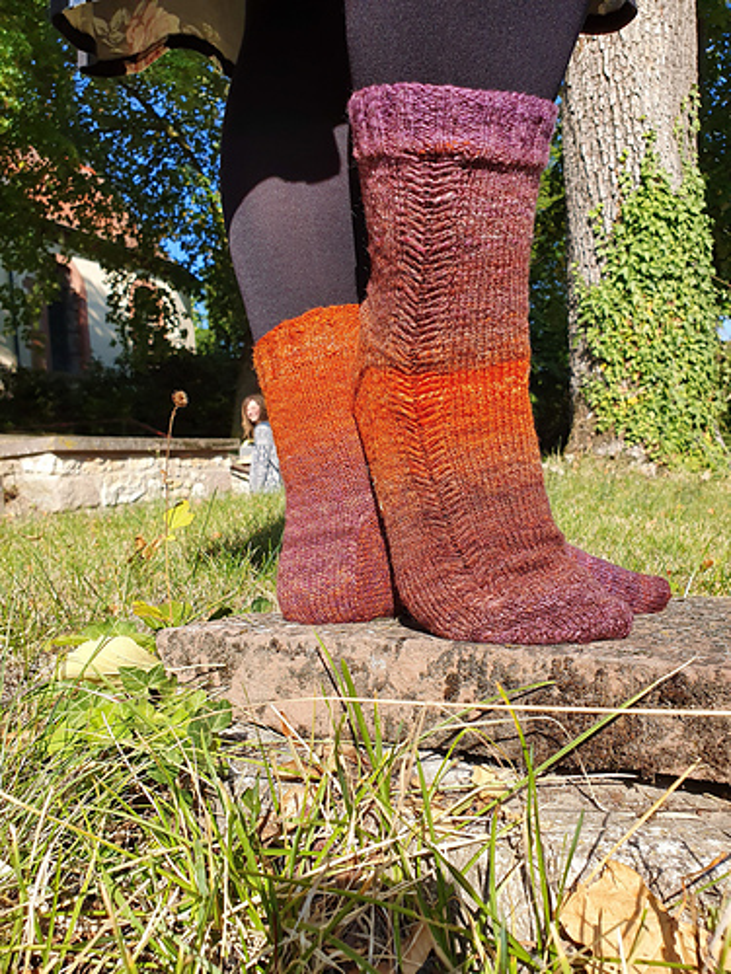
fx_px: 732
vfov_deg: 67.3
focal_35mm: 26
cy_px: 487
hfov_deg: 53.1
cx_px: 366
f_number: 2.4
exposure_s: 1/884
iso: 50
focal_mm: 4.32
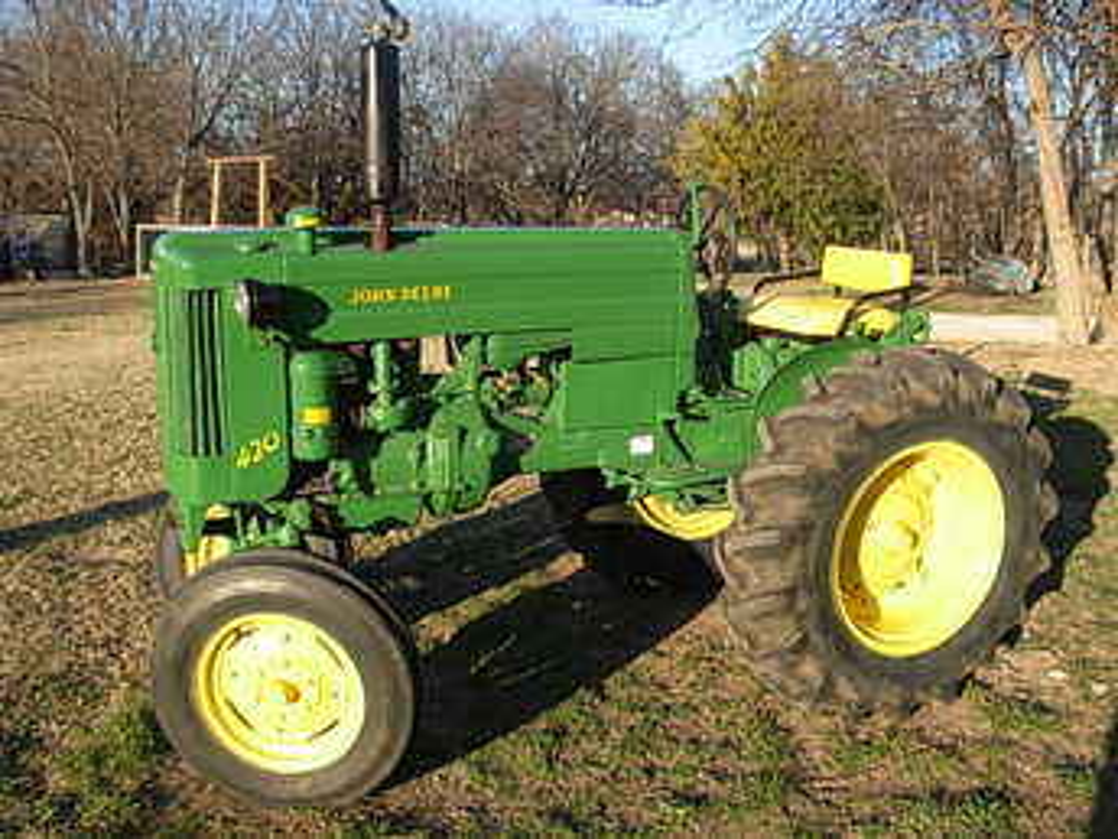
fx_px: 1227
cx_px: 559
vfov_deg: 37.7
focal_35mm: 38
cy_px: 420
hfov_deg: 49.0
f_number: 2.9
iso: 79
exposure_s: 1/497
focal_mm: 6.3
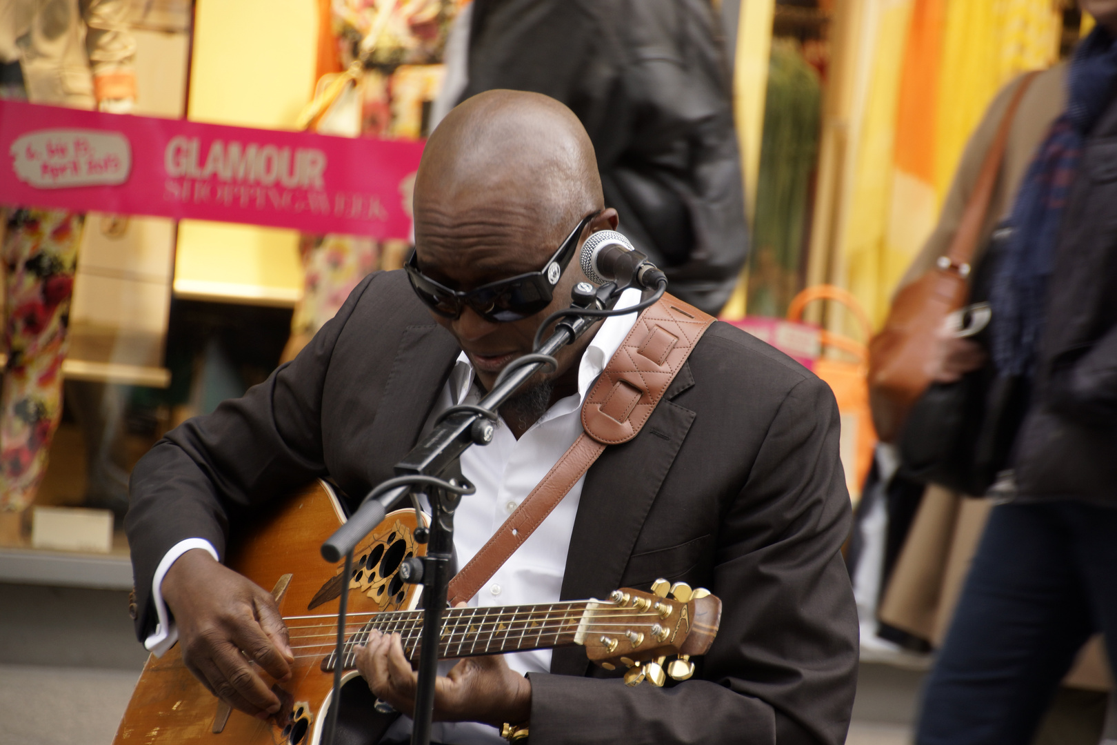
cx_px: 558
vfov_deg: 6.1
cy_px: 372
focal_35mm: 225
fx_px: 6981
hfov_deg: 9.1
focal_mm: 150
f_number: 6.3
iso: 200
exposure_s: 1/50
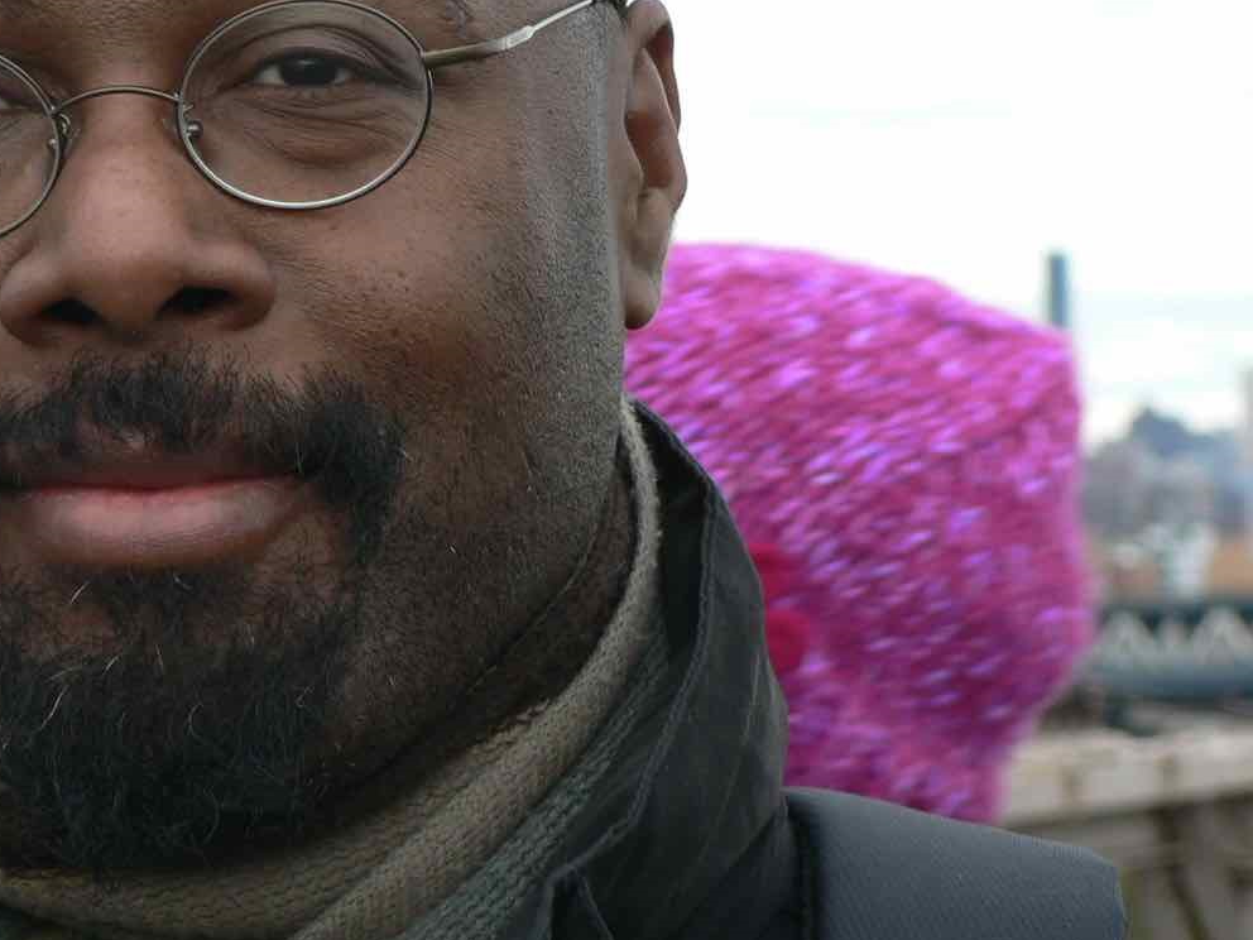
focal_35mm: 200
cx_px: 264
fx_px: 7239
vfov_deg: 7.4
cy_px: 311
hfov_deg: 9.9
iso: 80
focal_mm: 20.7
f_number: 4
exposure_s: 1/125
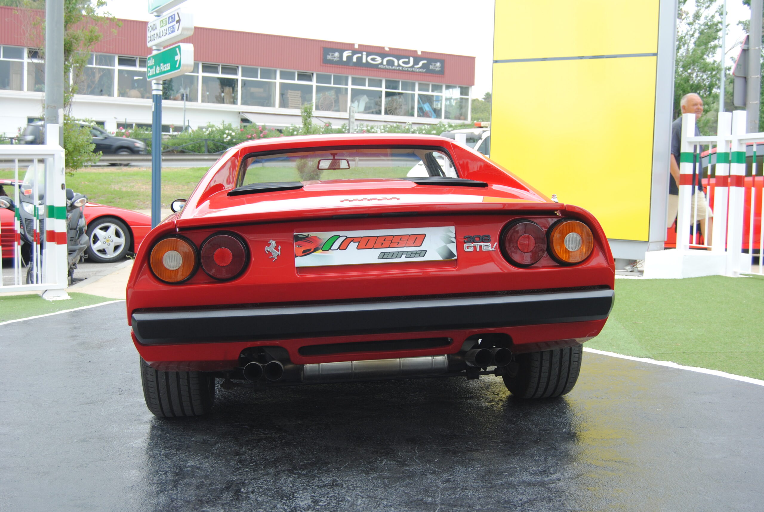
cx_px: 382
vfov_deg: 29.9
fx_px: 956
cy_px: 256
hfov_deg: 43.6
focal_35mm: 45
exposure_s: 1/125
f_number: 5.6
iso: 125
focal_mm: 30
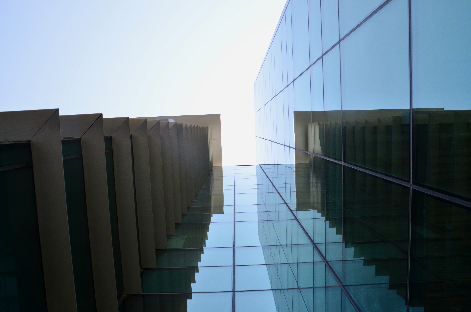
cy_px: 156
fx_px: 353
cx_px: 236
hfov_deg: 67.5
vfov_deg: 47.7
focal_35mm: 27
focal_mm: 18
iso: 200
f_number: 7.1
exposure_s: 1/200
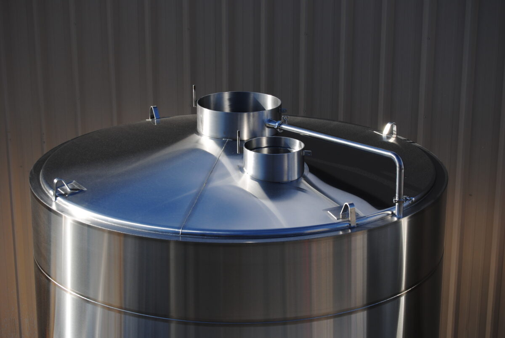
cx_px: 252
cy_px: 169
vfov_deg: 16.6
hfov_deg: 24.6
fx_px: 1159
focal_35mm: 82
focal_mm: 55
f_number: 8
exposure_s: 1/250
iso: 100
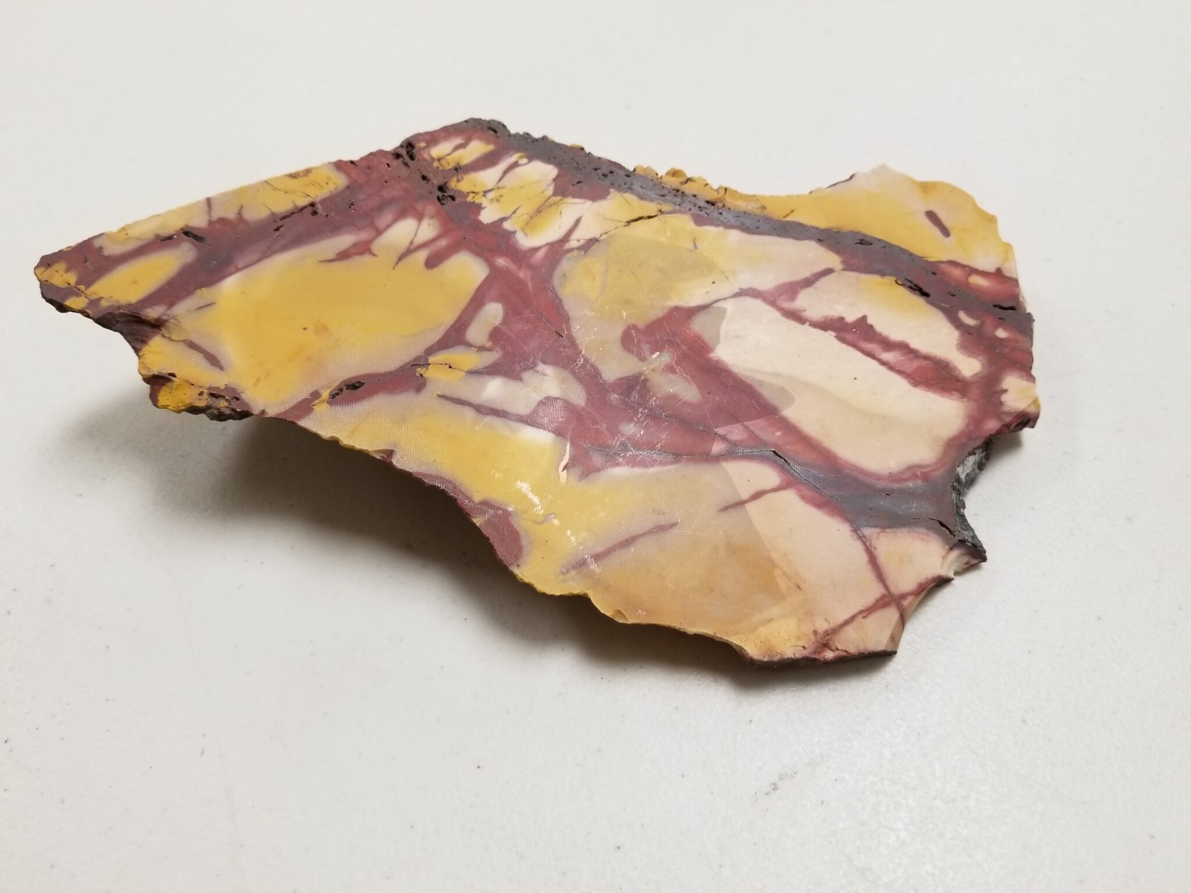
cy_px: 446
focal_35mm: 26
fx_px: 895
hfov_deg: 67.3
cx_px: 596
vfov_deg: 53.1
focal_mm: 4.25
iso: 125
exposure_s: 1/60
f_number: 1.7
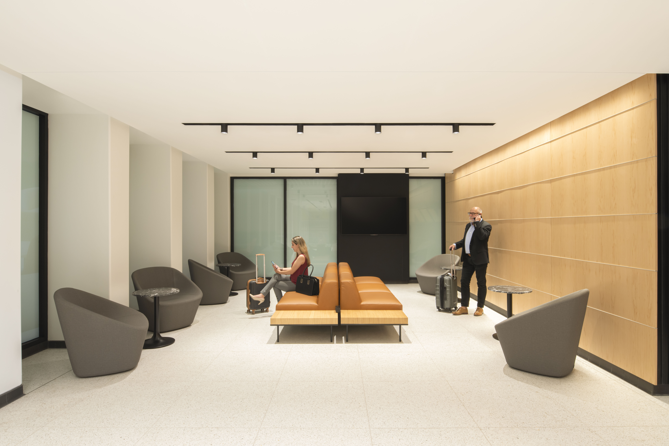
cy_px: 223
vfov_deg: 64.6
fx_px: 353
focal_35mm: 19
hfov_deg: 86.9
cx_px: 334
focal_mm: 19
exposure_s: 2.5
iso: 31
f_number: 20
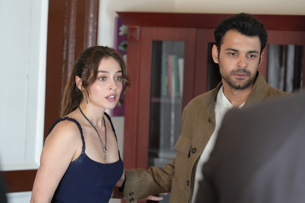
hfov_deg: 12.5
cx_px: 152
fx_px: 1389
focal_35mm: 164
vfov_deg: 8.4
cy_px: 102
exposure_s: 1/200
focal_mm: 164
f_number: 4
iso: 3200
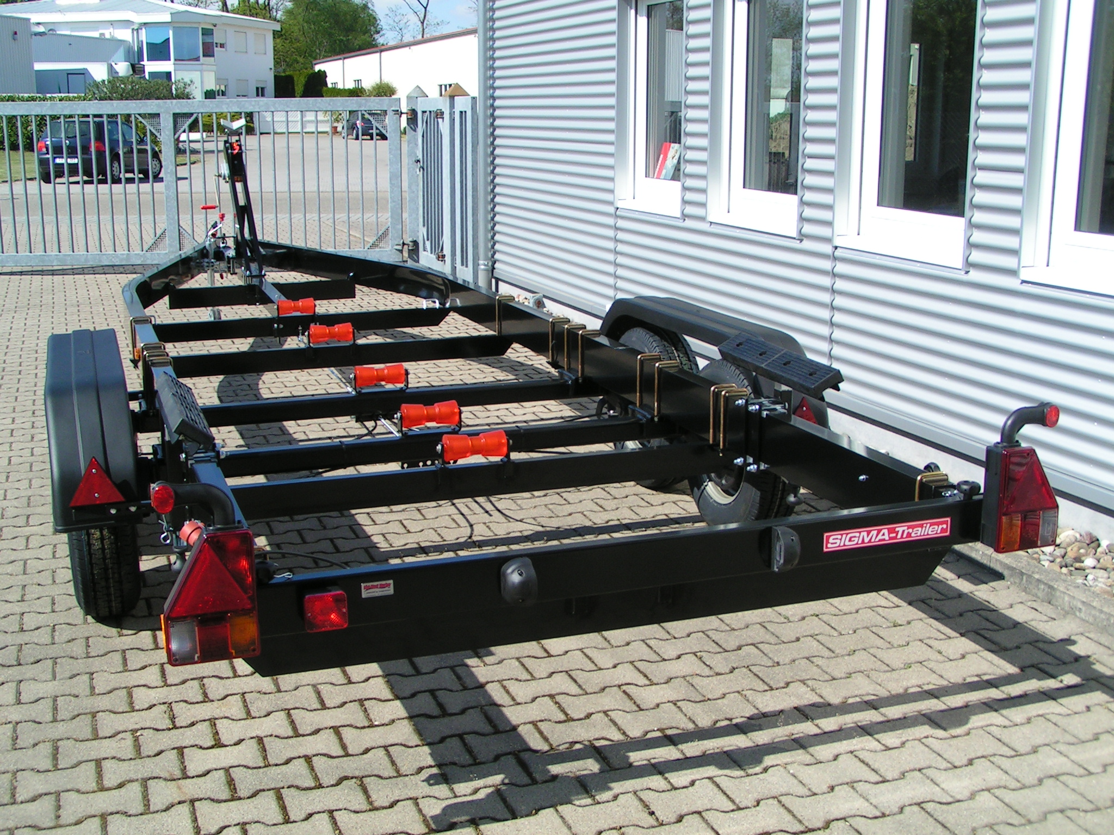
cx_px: 557
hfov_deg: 45.8
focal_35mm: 41
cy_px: 418
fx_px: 1319
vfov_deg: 35.1
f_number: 5.6
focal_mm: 6.3
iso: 50
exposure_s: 1/400
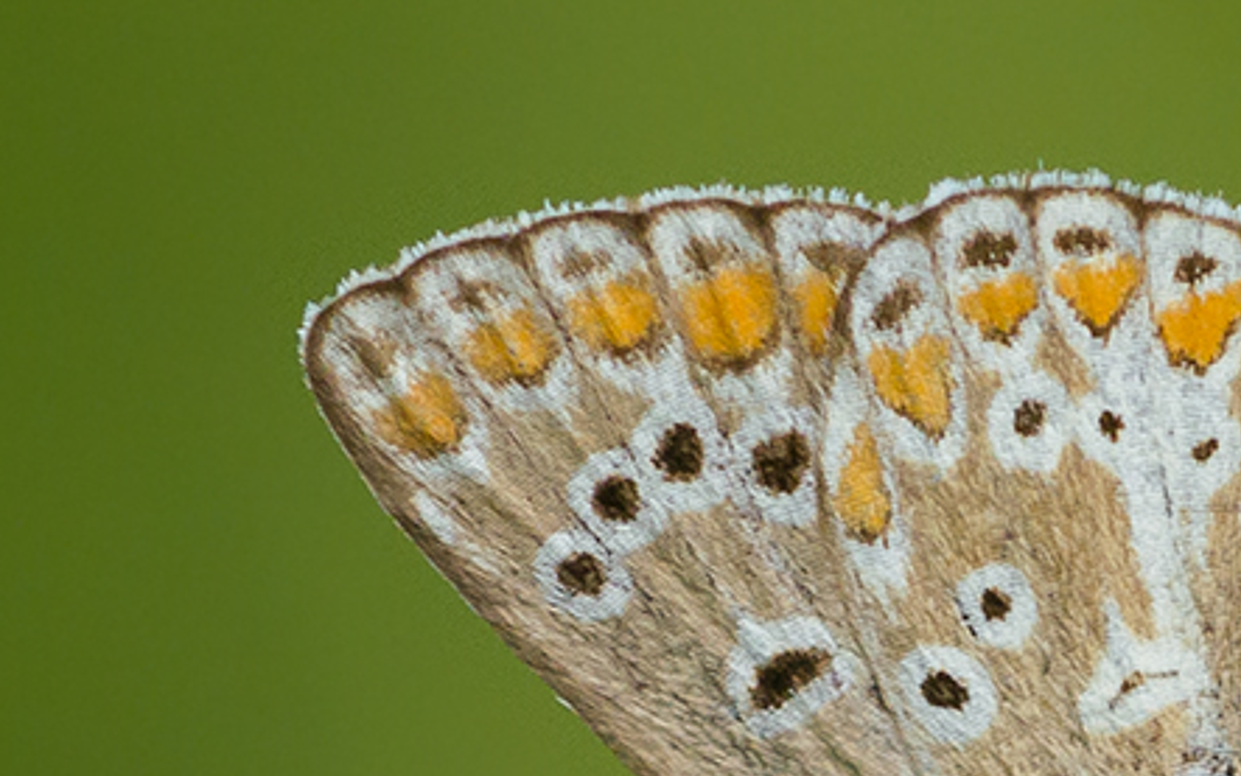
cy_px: 1101
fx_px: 23340
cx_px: 1524
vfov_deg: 1.9
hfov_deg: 3.0
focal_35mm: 690
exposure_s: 1/1000
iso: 800
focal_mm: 200
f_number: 5.6
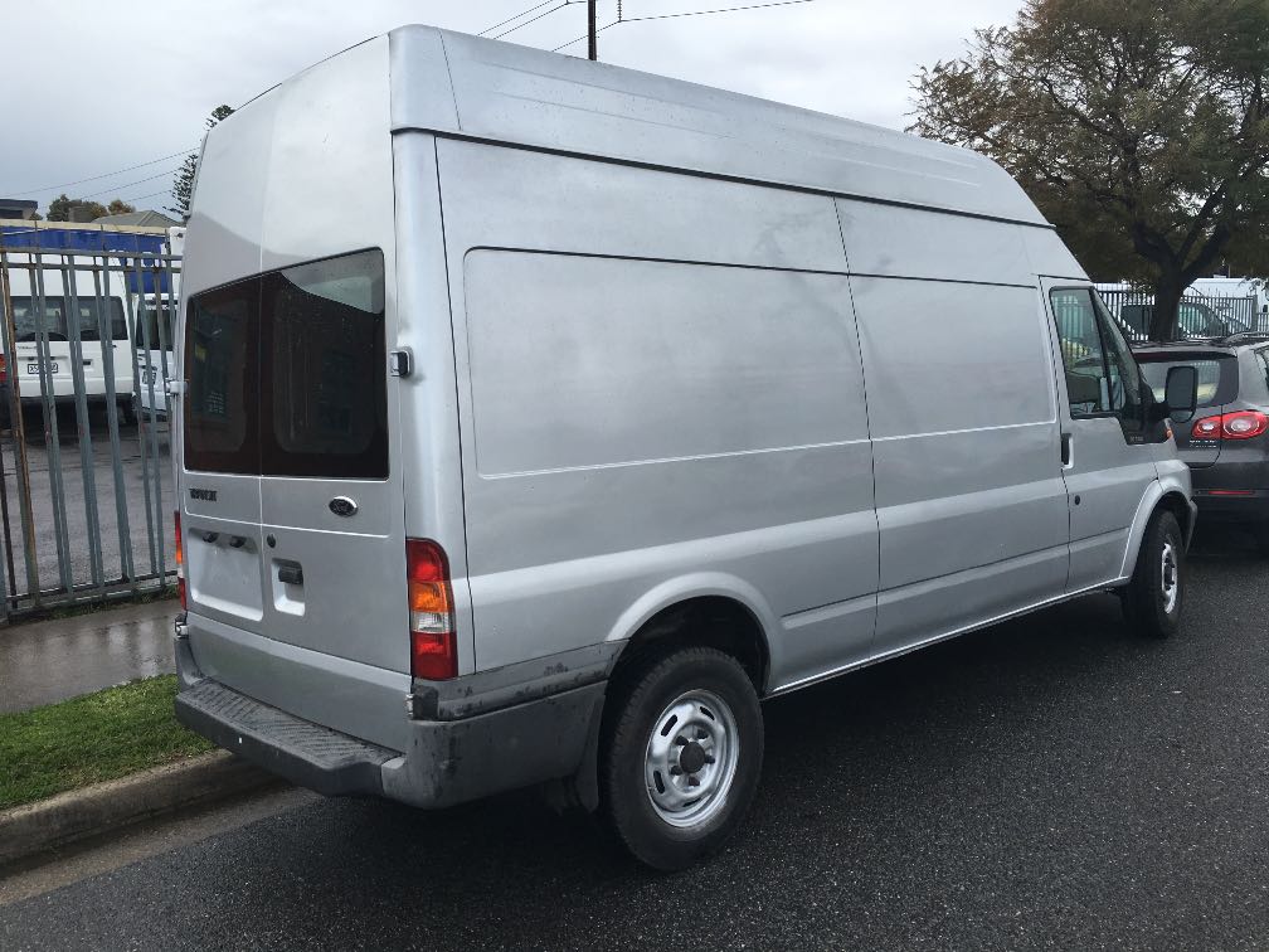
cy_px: 476
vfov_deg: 48.2
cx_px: 634
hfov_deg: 61.7
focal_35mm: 29
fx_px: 1063
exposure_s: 1/651
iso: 25
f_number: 2.2
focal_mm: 4.15
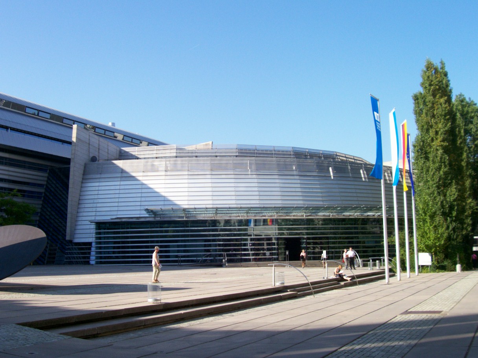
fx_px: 580
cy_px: 179
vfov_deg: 34.3
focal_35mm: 42
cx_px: 239
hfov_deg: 44.8
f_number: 5.6
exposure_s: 1/226
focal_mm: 7
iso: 80
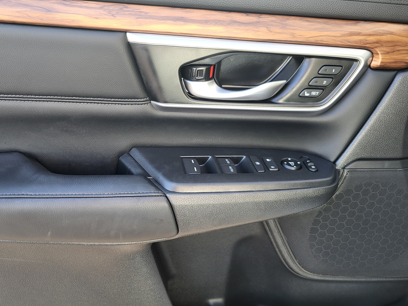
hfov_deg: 53.5
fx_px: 401
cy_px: 166
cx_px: 158
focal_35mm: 34
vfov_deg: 41.8
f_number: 1.8
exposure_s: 1/120
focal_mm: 5.4
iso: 100
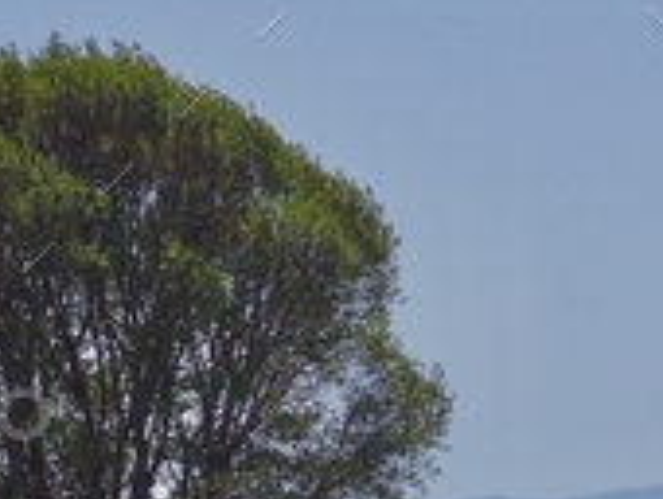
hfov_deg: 3.3
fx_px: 11489
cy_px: 595
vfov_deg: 2.5
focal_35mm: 599
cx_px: 448
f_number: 8
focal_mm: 120
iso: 100
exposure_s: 1/320
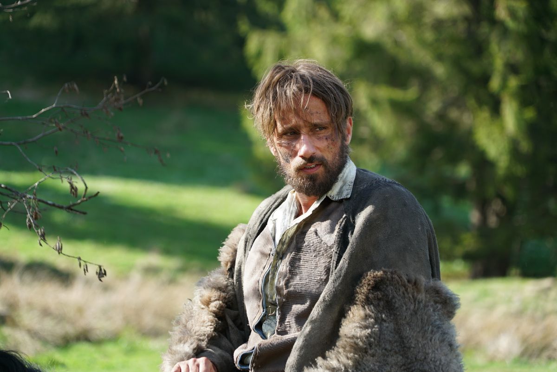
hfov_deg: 10.4
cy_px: 186
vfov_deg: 6.9
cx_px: 278
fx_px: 3066
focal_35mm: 198
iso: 200
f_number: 6.3
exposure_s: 1/160
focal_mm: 198
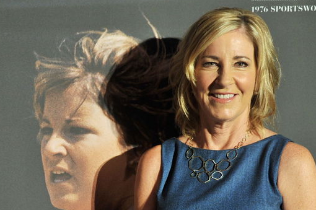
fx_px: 702
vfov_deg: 16.8
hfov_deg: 25.1
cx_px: 75
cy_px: 185
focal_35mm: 80
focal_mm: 34
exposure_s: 1/200
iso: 1000
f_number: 3.2
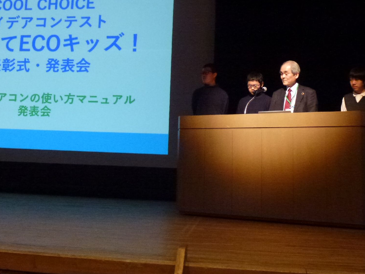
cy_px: 104
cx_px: 146
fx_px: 474
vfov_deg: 32.0
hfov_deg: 41.9
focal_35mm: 45
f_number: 3.6
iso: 800
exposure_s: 1/50
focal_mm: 5.9
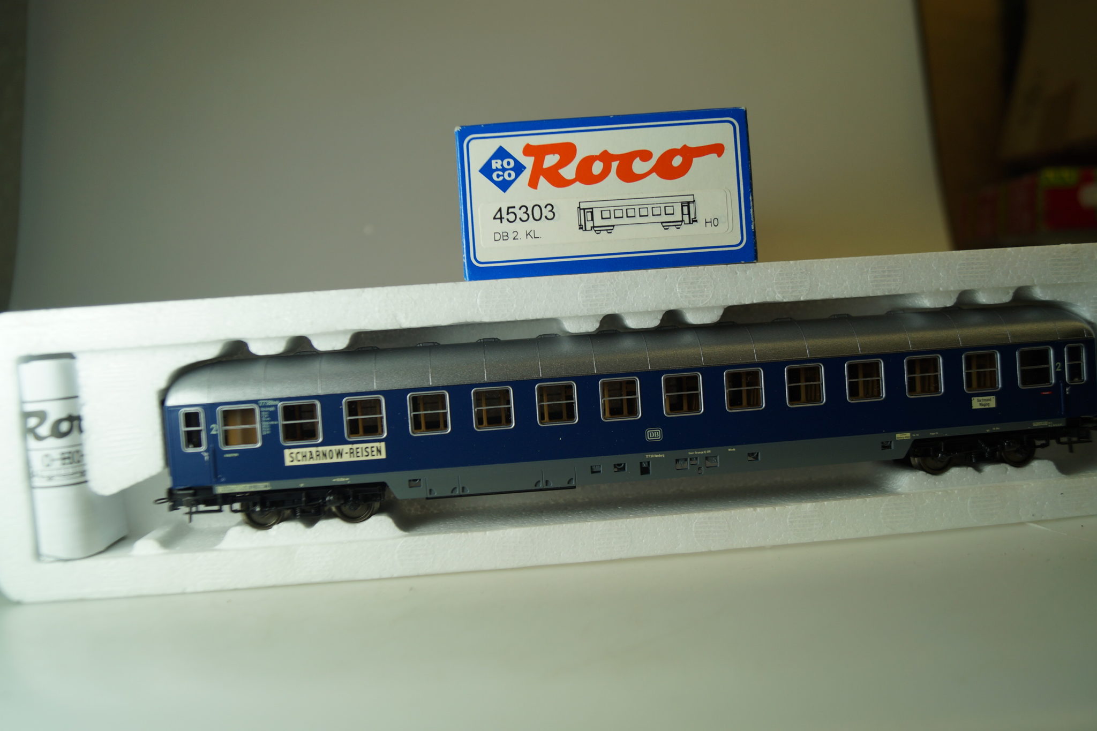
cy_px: 366
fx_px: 1005
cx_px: 548
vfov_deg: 40.0
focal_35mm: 33
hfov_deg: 57.2
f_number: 4
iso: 100
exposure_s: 1/160
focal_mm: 22
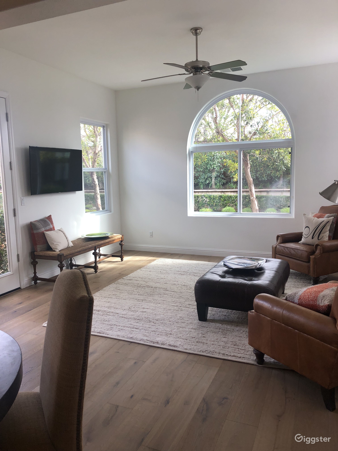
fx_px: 365
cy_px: 226
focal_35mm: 28
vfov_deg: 63.4
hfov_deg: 49.7
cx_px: 169
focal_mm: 3.99
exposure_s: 1/120
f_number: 1.8
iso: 40
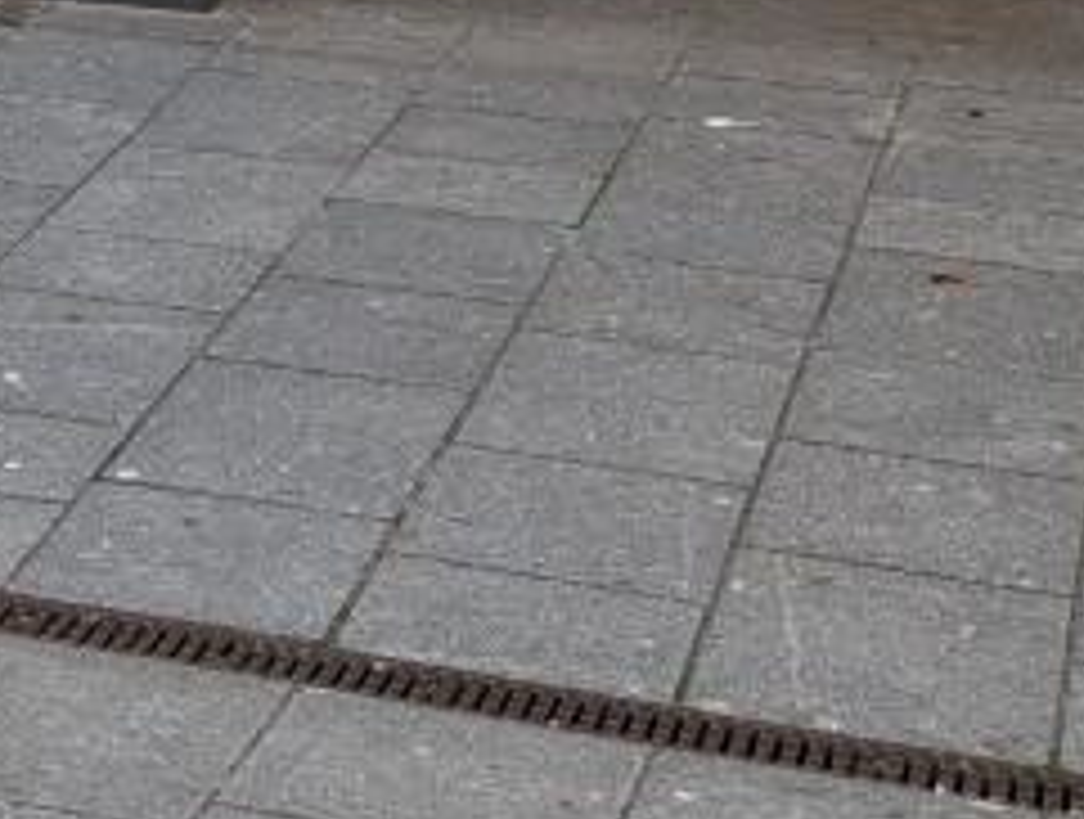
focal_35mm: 119
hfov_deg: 15.7
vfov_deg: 11.4
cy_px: -774
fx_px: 3736
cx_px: -295
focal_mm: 6.81
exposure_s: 1/230
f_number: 1.85
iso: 41
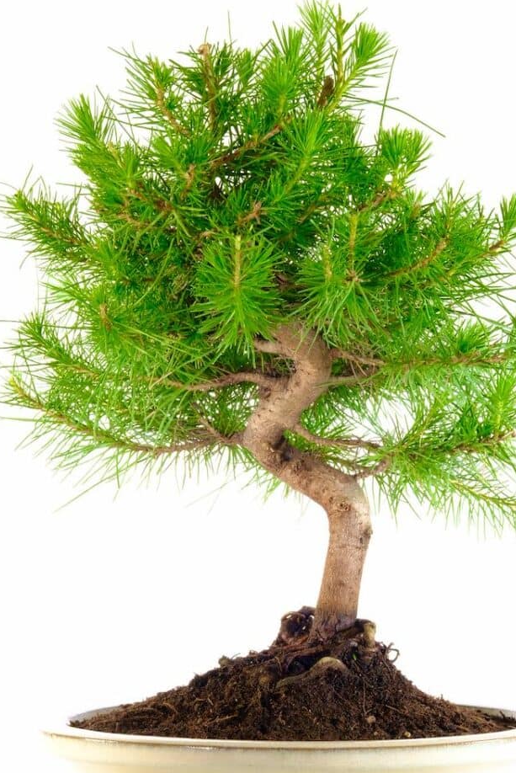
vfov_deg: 11.0
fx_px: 4016
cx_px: 302
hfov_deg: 7.4
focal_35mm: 187
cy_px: 463
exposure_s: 1/15
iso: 1000
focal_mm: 95.4
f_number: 14
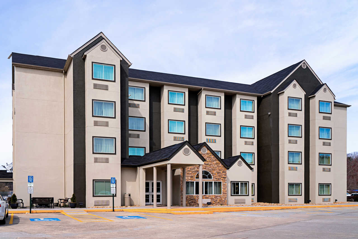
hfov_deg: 71.5
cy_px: 120
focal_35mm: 25
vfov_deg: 51.3
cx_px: 179
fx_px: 249
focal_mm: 25
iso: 320
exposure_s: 1/2500
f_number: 8
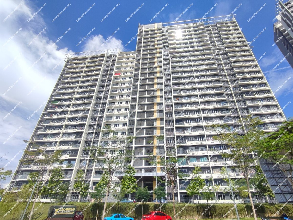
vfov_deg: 78.1
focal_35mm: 16
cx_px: 146
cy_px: 110
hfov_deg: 94.5
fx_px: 135
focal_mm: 1.65
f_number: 2.2
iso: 50
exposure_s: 1/1600
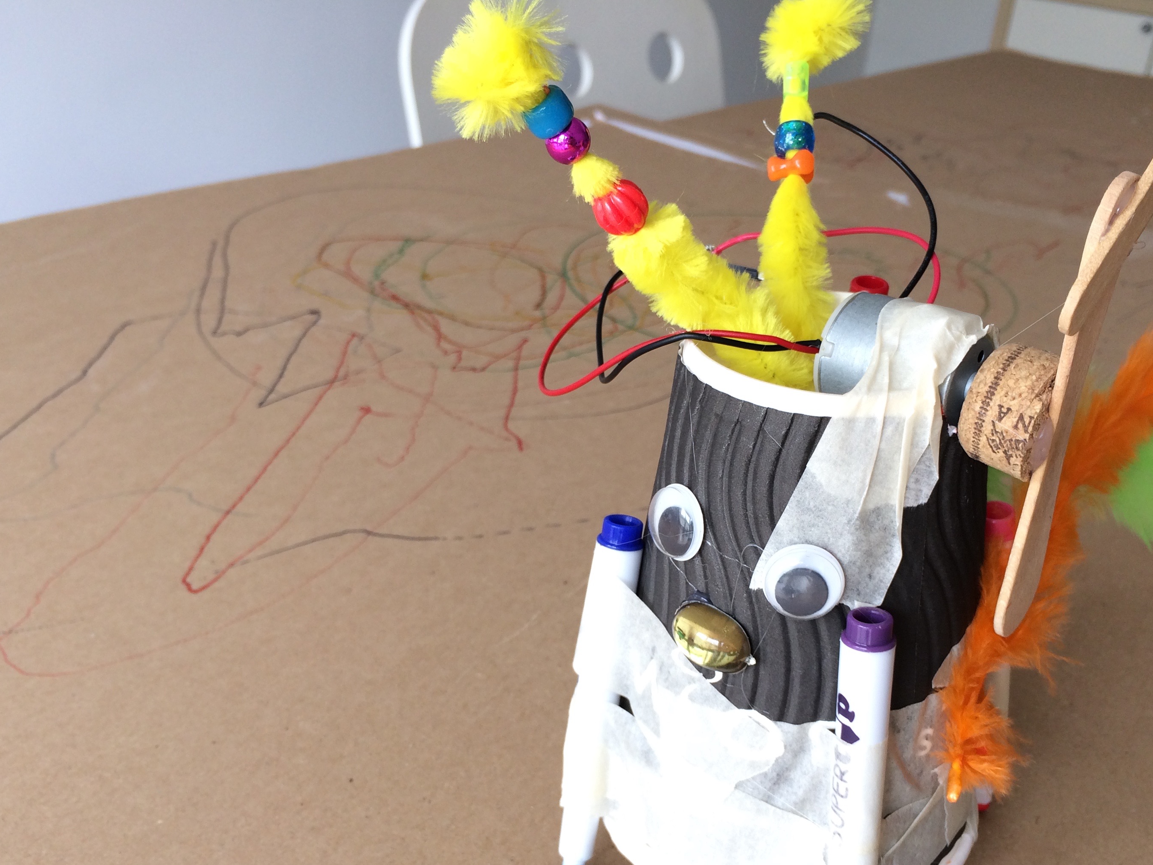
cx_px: 643
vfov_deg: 40.6
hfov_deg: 52.5
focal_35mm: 35
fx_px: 1166
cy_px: 508
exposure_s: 1/50
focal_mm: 4.15
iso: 40
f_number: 2.2
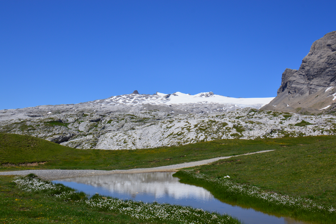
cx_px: 168
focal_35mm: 45
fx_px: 420
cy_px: 112
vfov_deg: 29.8
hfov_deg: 43.6
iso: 250
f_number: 11
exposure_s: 1/500
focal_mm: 30
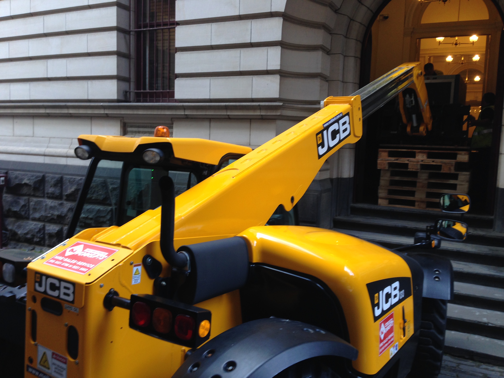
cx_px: 252
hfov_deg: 55.4
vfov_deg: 42.9
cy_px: 189
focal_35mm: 33
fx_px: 480
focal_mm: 4.12
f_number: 2.4
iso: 50
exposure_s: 1/20
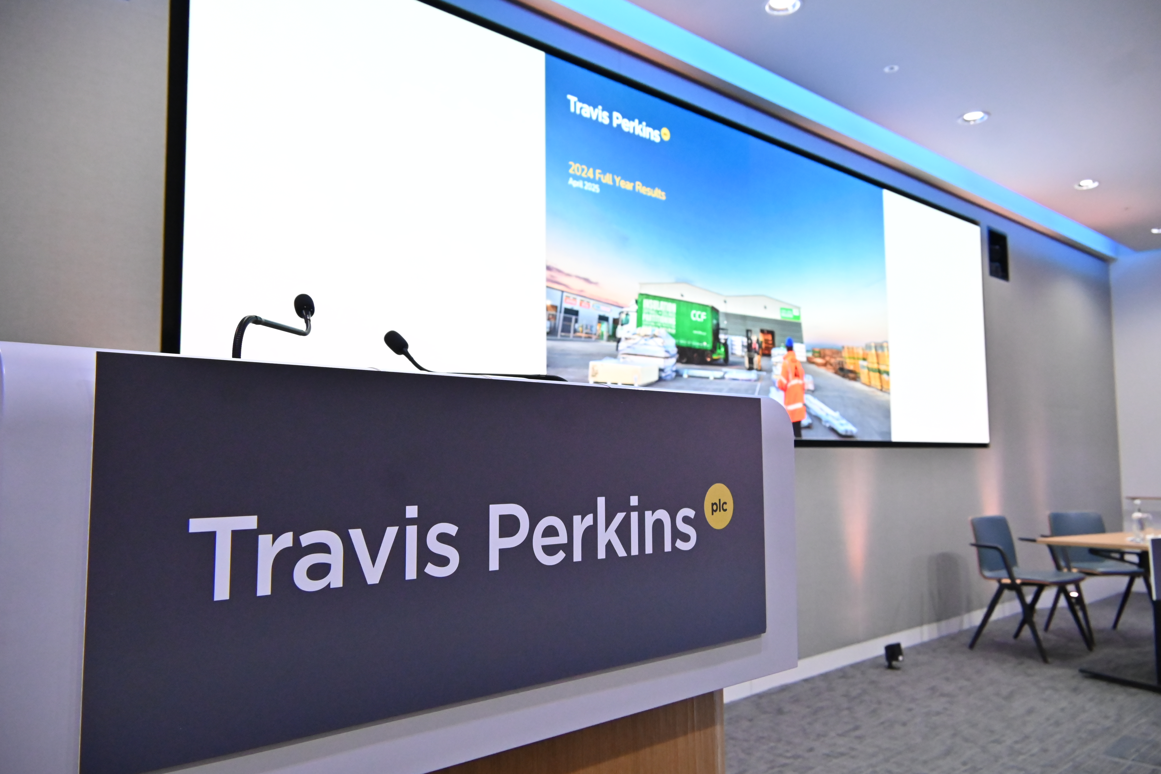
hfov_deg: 67.4
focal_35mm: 27
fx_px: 871
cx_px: 580
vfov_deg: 47.9
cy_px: 387
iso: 3200
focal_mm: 18
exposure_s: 1/250
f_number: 5.6
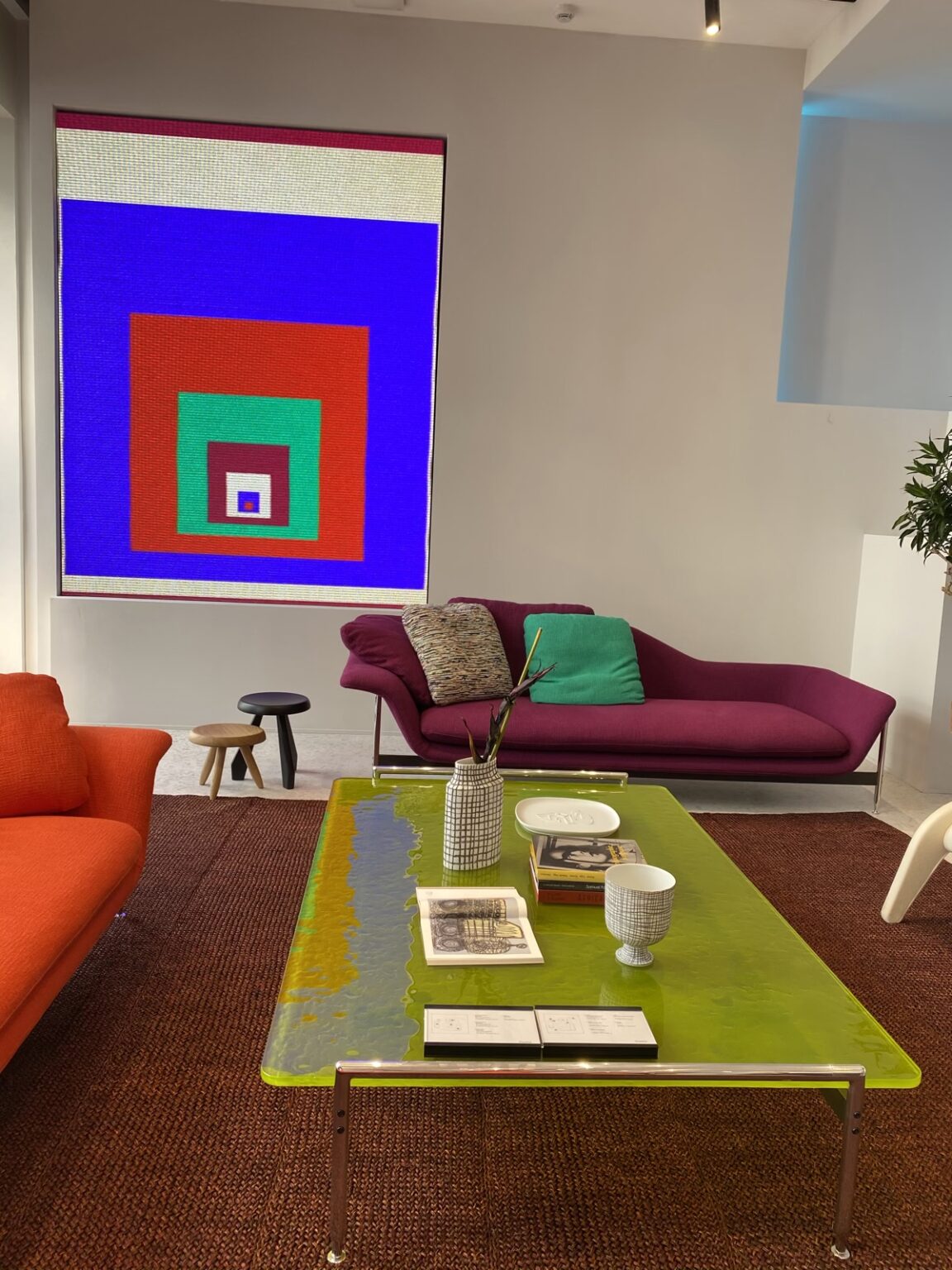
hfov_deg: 53.1
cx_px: 476
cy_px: 635
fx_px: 953
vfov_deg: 67.3
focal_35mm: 26
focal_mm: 4.25
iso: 64
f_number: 1.8
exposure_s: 1/154
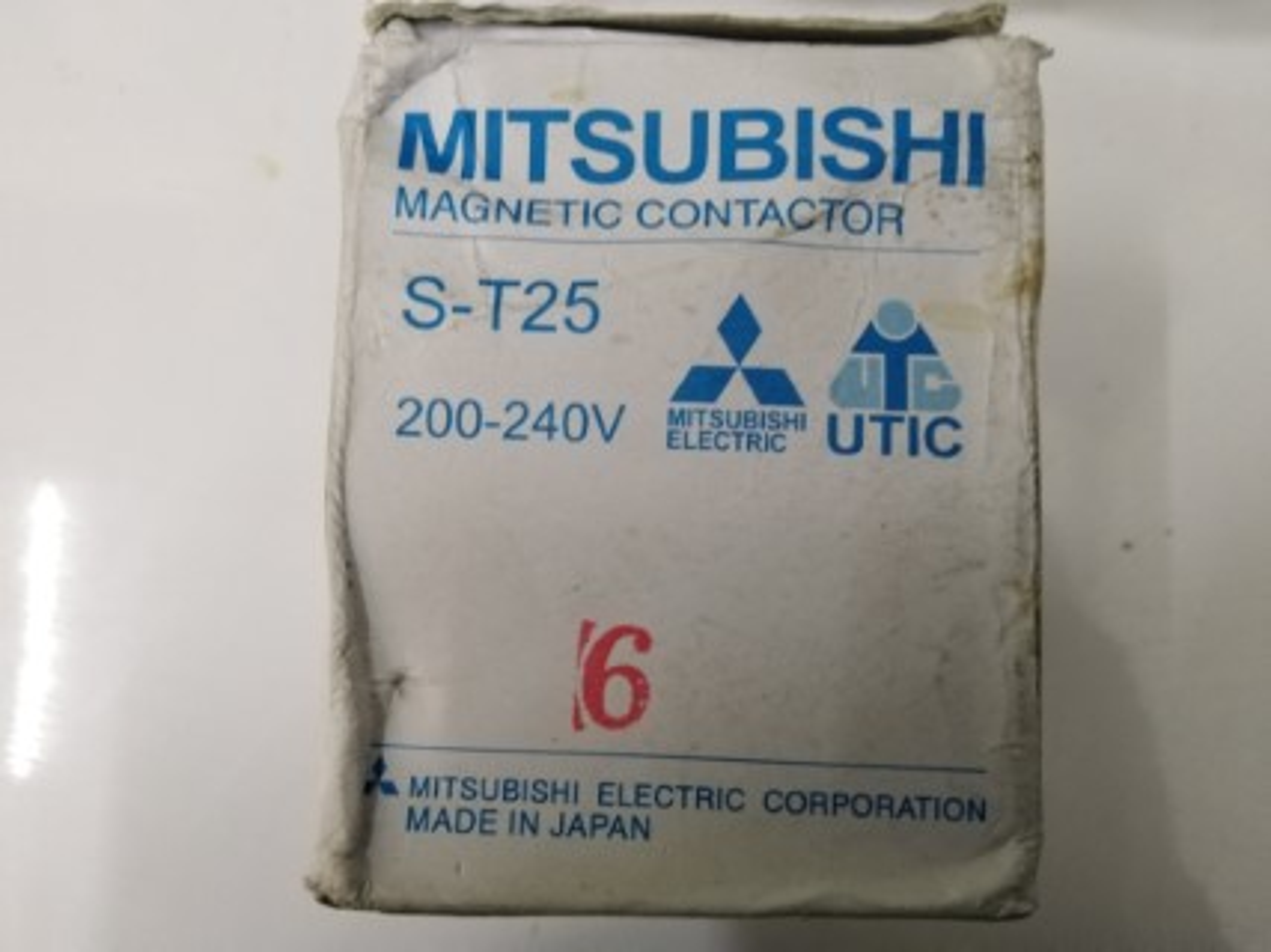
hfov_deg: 67.3
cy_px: 476
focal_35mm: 26
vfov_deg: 53.0
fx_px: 954
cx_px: 636
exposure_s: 1/30
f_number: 1.8
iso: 419
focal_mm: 3.59
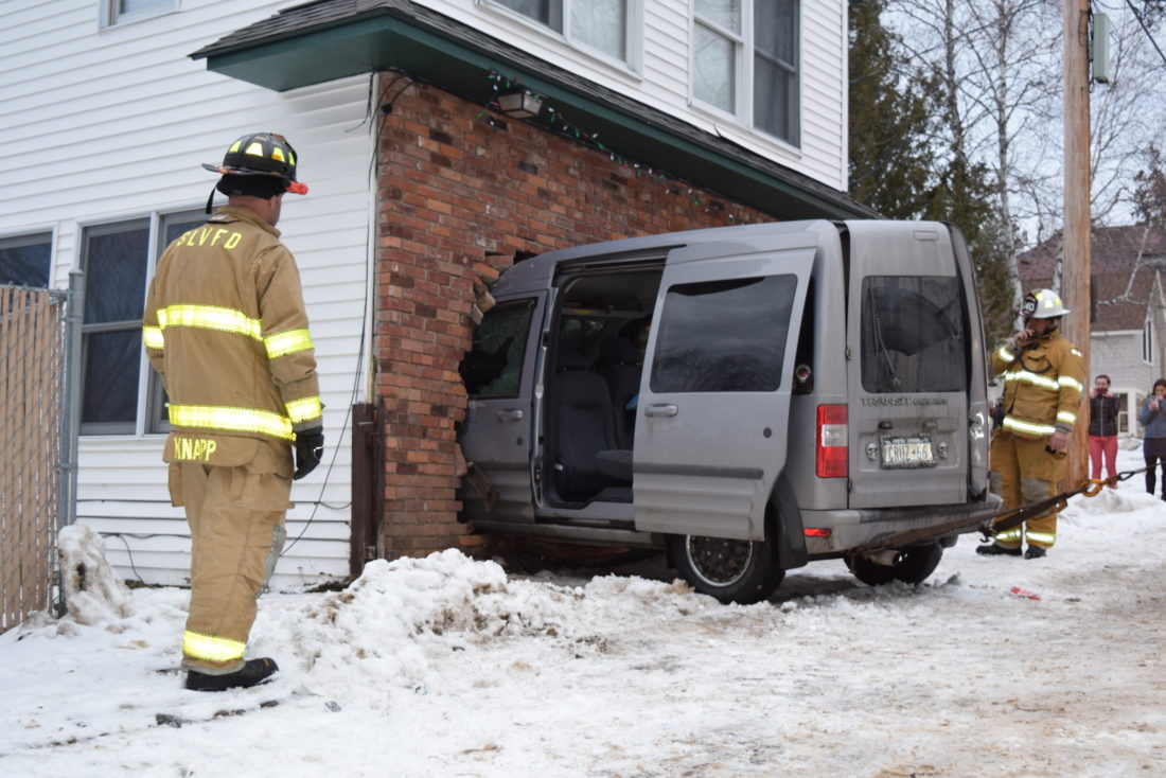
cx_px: 583
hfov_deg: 42.3
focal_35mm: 46
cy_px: 389
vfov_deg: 29.0
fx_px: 1506
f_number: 5.6
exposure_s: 1/125
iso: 800
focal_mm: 31
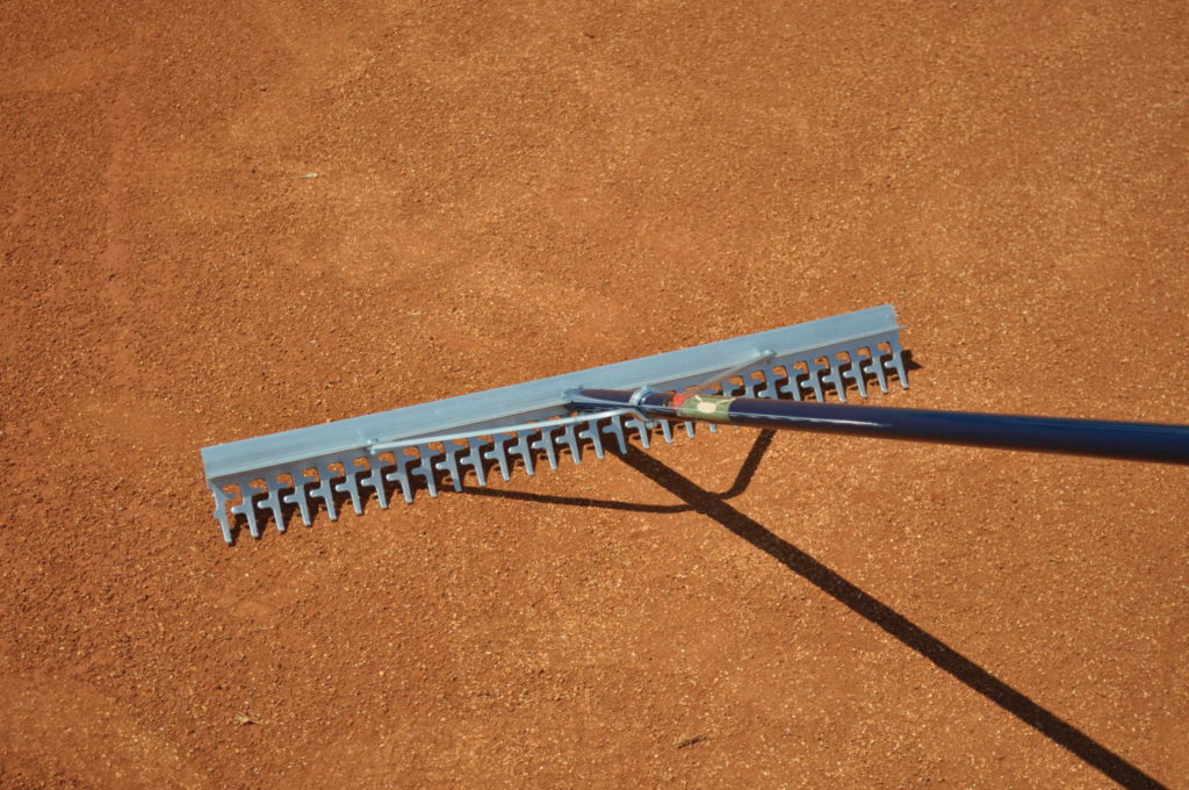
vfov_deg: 22.6
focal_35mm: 60
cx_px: 594
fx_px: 1979
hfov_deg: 33.4
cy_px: 395
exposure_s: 1/1600
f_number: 5.3
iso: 200
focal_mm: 40
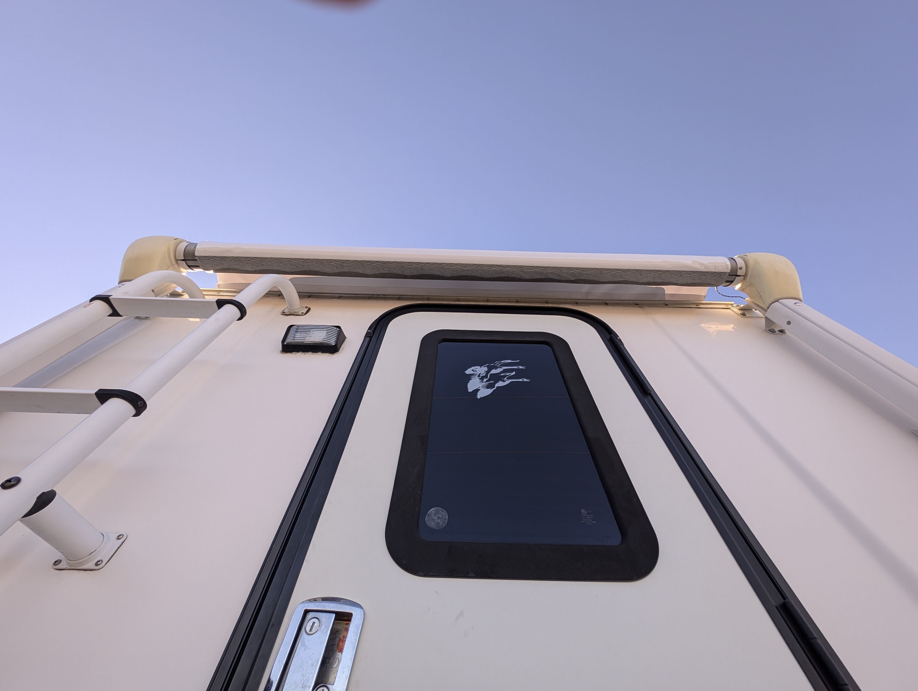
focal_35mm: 12
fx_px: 319
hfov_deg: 110.5
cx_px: 459
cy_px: 346
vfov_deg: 94.6
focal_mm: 2.23
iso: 44
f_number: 1.95
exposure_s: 1/733
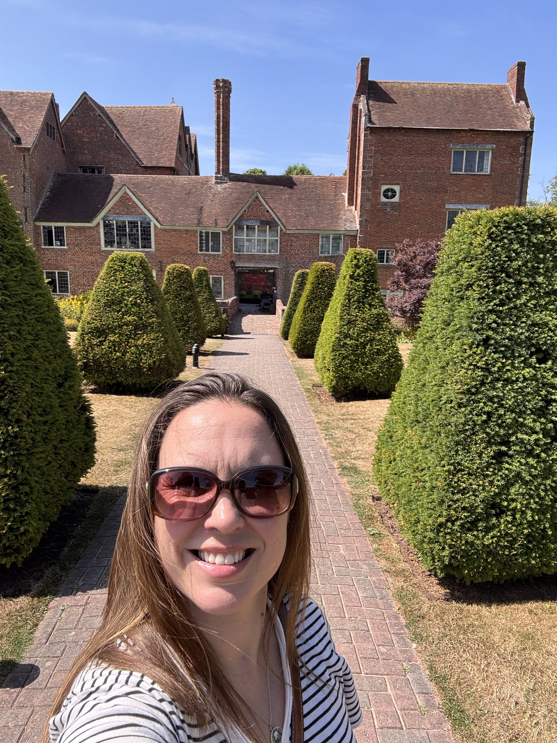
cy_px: 362
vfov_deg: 71.6
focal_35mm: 24
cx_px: 273
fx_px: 515
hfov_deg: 56.8
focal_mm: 2.69
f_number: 1.9
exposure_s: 1/667
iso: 25
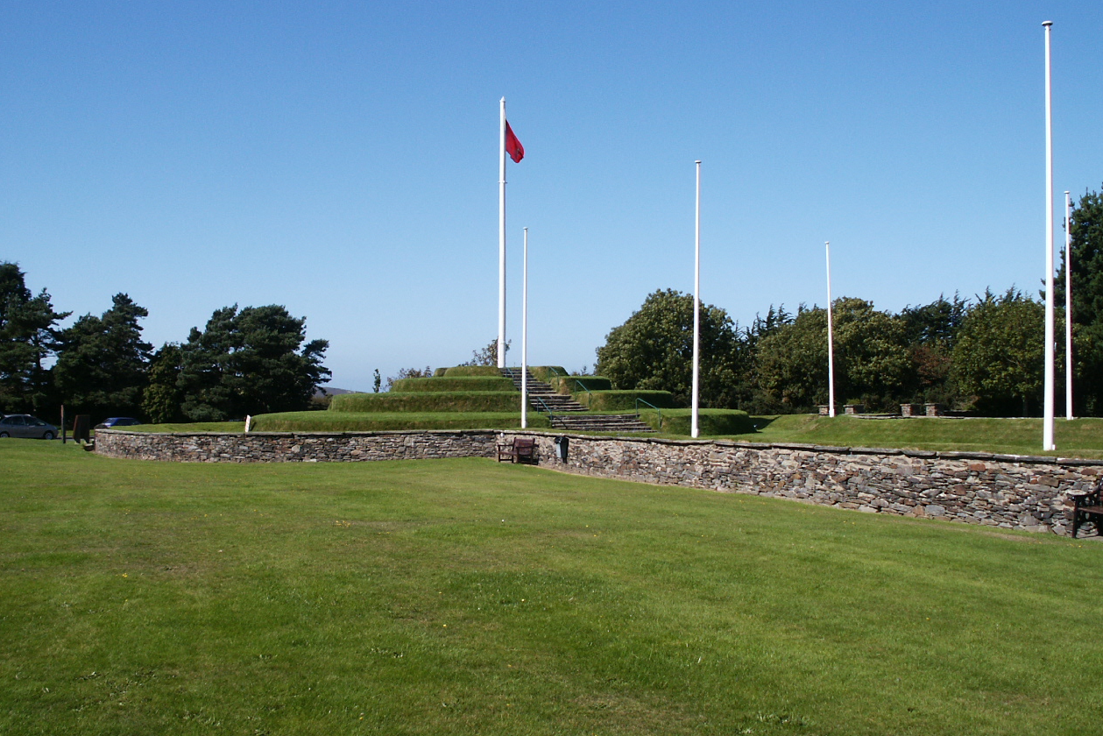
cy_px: 388
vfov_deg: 35.9
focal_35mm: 37
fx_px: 1134
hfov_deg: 51.9
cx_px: 552
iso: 64
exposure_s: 1/250
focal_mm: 7.18
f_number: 6.7
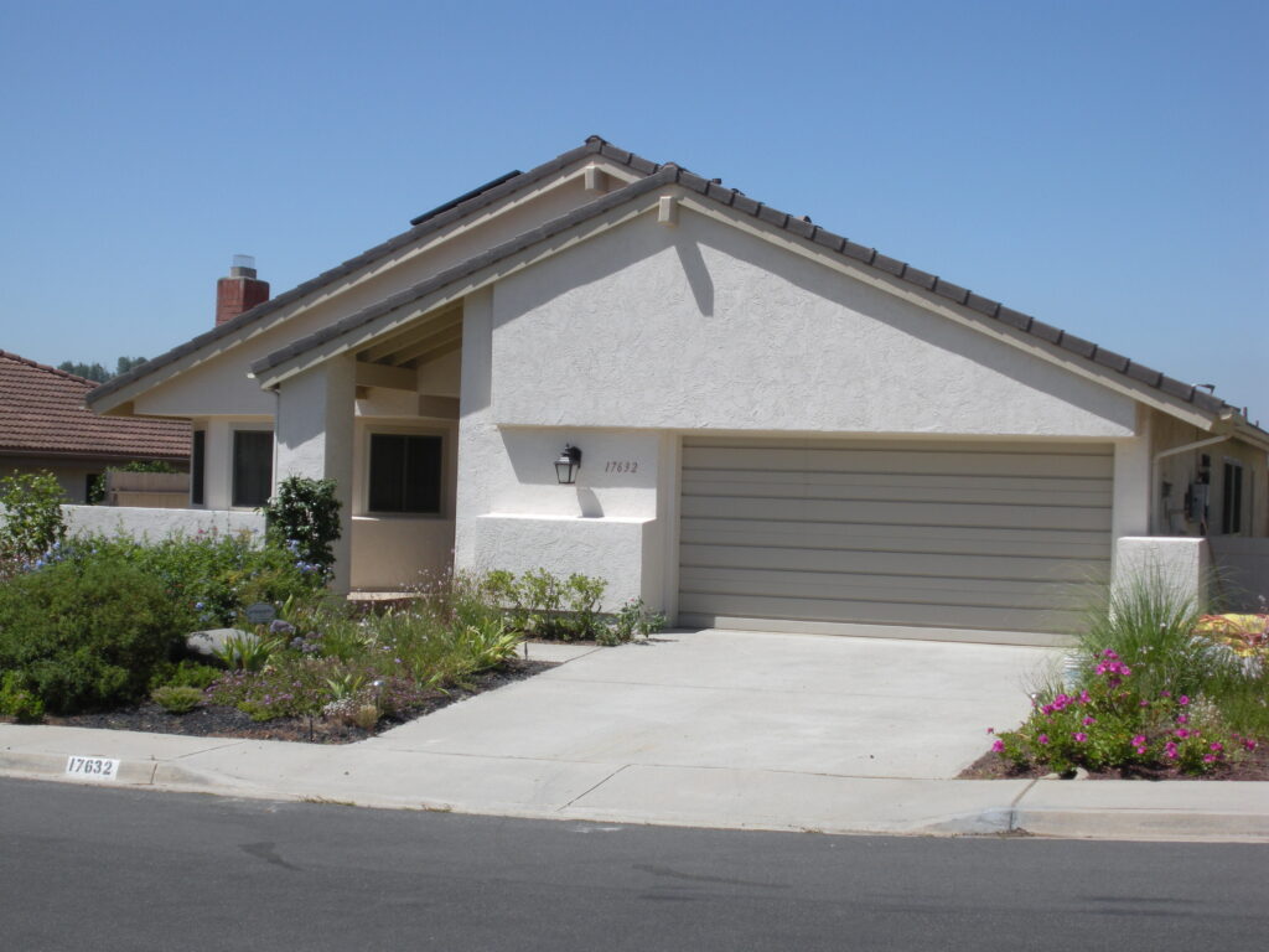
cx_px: 634
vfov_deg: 28.0
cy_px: 476
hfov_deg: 36.8
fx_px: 1906
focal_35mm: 52
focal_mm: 9.1
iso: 64
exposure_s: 1/560
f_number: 4.4
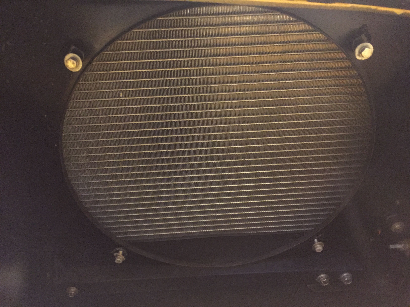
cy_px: 154
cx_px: 205
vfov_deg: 48.2
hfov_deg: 61.7
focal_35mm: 29
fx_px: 343
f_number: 2.2
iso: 640
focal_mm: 4.15
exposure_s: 1/15
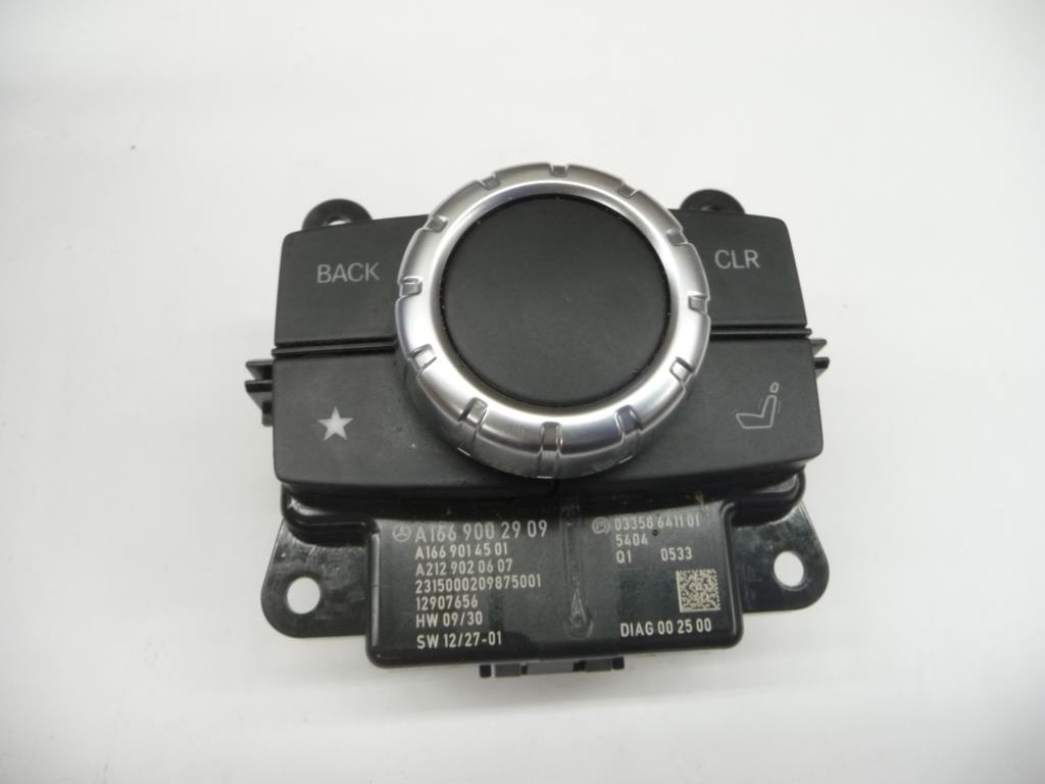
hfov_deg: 63.4
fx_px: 845
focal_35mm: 28
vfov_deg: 49.7
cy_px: 392
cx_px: 522
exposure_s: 1/30
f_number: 3.3
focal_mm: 4.7
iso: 250
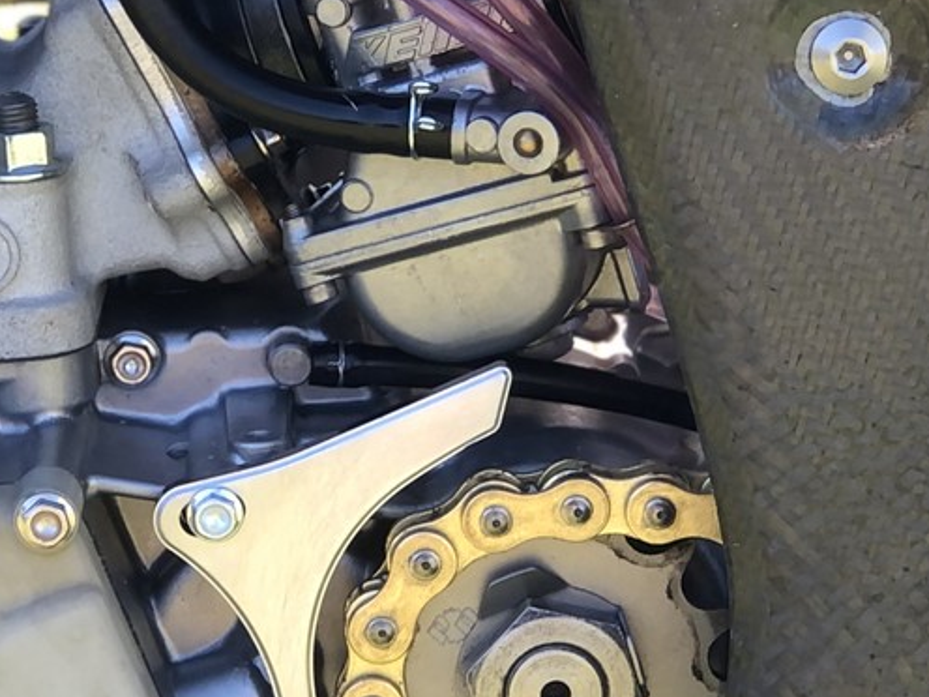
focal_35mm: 184
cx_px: 358
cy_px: 309
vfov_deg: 8.1
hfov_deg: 10.7
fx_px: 4938
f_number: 2.8
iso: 20
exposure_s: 1/60
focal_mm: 6.6
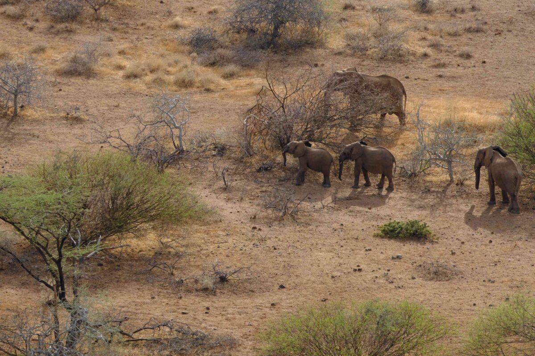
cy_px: 178
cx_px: 268
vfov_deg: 3.3
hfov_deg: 5.0
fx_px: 6107
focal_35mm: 411
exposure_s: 1/2000
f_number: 9
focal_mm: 274.3
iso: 1000
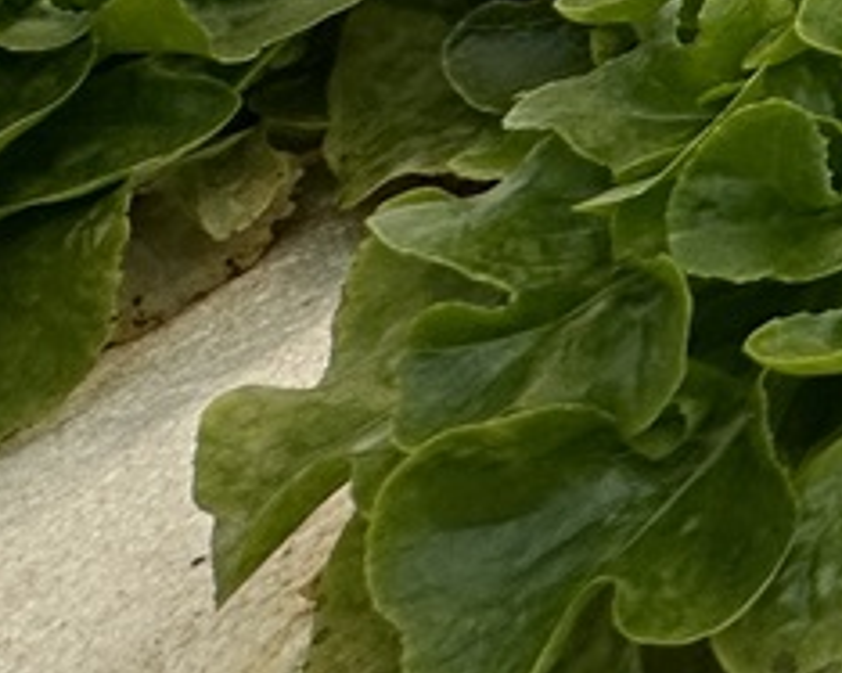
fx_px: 1744
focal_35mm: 70
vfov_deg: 14.5
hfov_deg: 14.6
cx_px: 2083
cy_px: -929
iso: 40
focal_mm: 2.22
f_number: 2.2
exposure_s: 1/1366
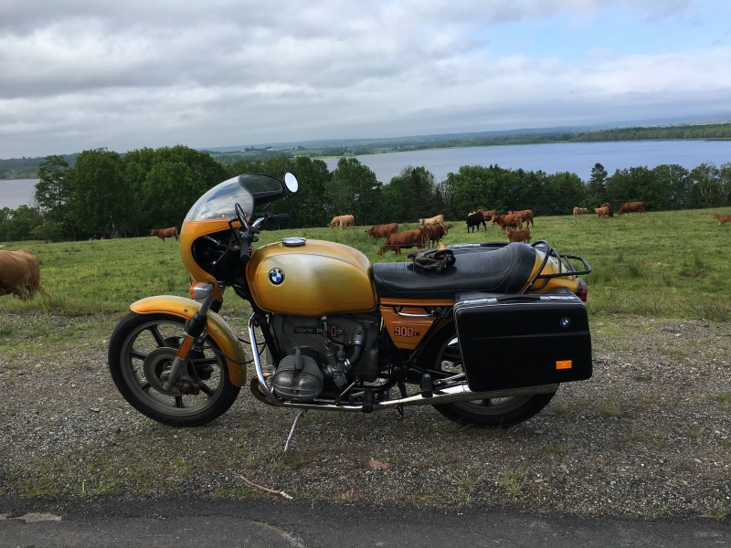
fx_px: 612
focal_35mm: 29
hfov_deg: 61.7
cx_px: 366
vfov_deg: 48.2
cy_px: 274
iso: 25
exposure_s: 1/1054
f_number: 2.2
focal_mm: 4.15
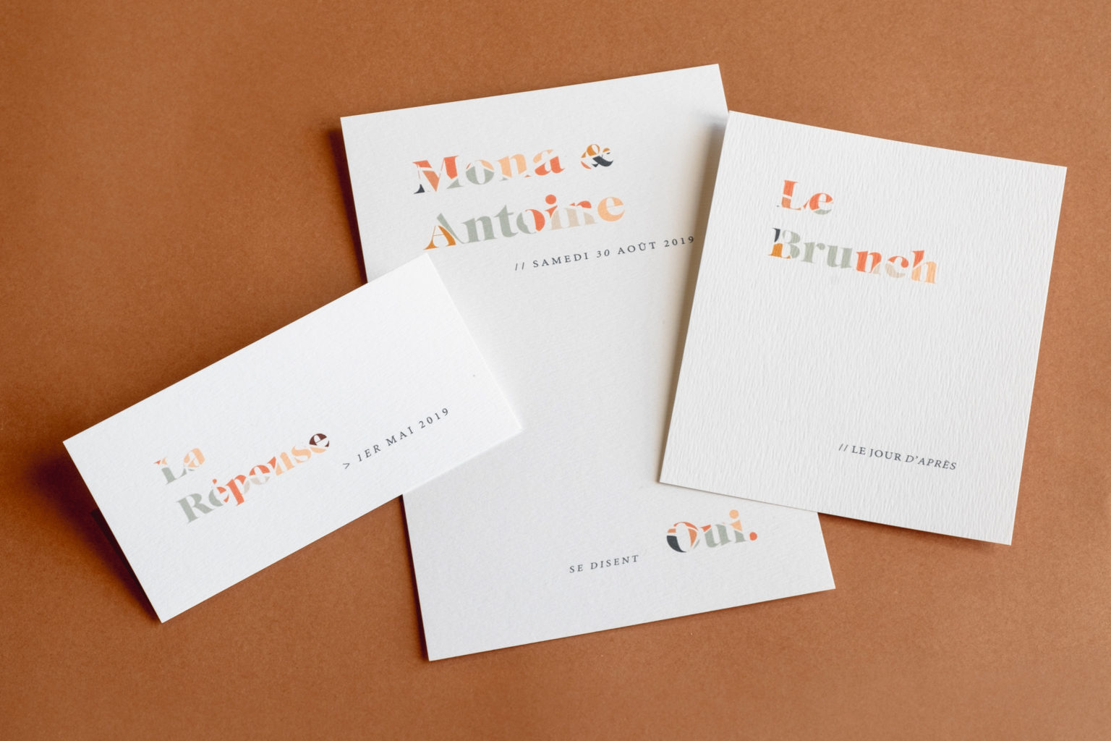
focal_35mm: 51
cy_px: 370
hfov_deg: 38.9
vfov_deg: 26.5
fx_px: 1574
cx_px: 556
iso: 200
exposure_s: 1/25
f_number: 7.1
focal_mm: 34.3
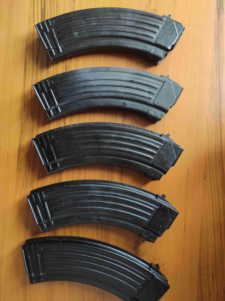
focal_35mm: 25
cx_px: 112
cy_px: 150
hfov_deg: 54.8
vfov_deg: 69.4
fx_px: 217
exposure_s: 1/30
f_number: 1.89
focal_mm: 5.43
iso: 355
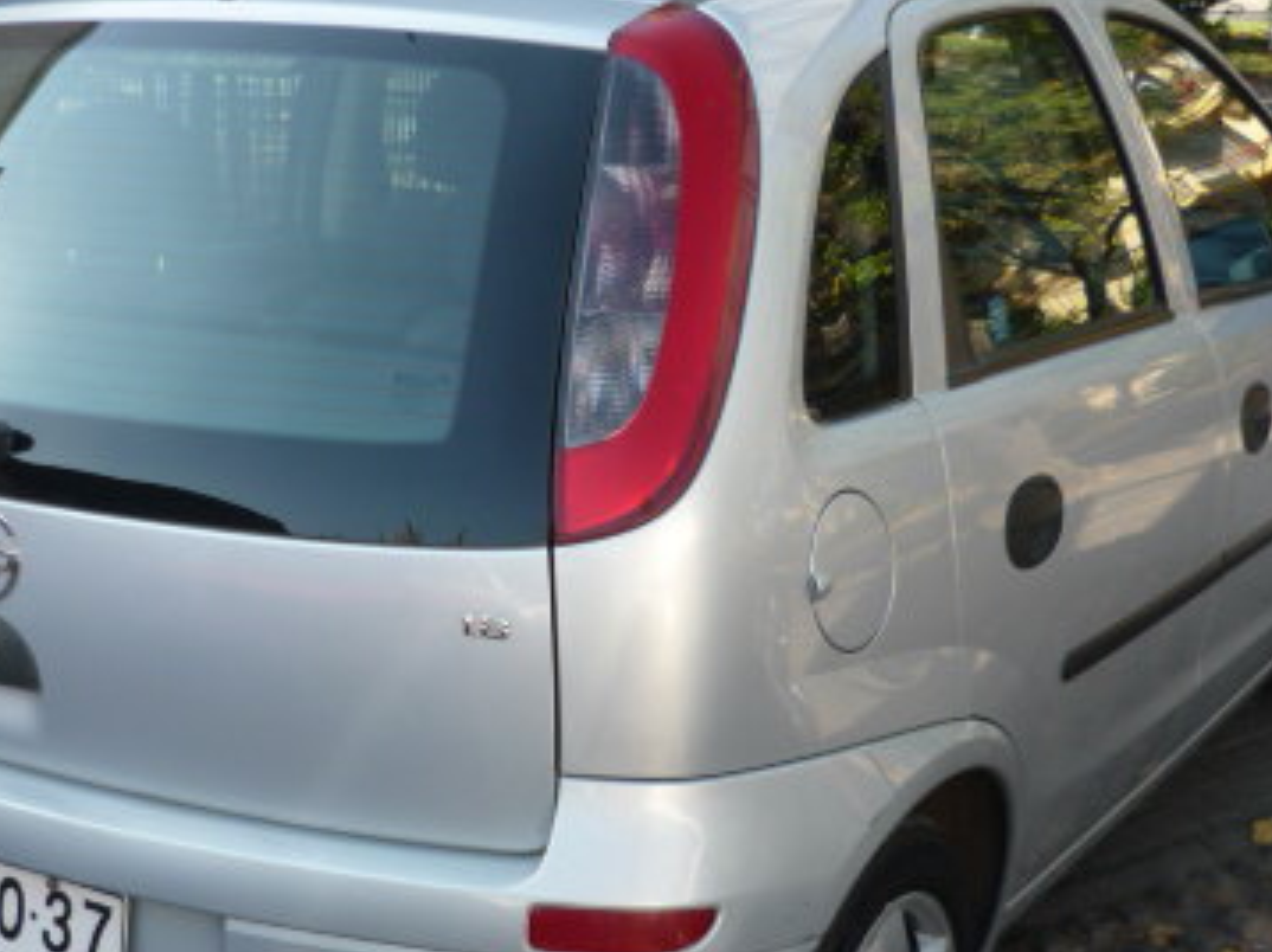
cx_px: 490
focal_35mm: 59
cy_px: 590
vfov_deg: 24.7
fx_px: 2167
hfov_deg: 32.6
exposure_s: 1/250
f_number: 2.8
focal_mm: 5.5
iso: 100
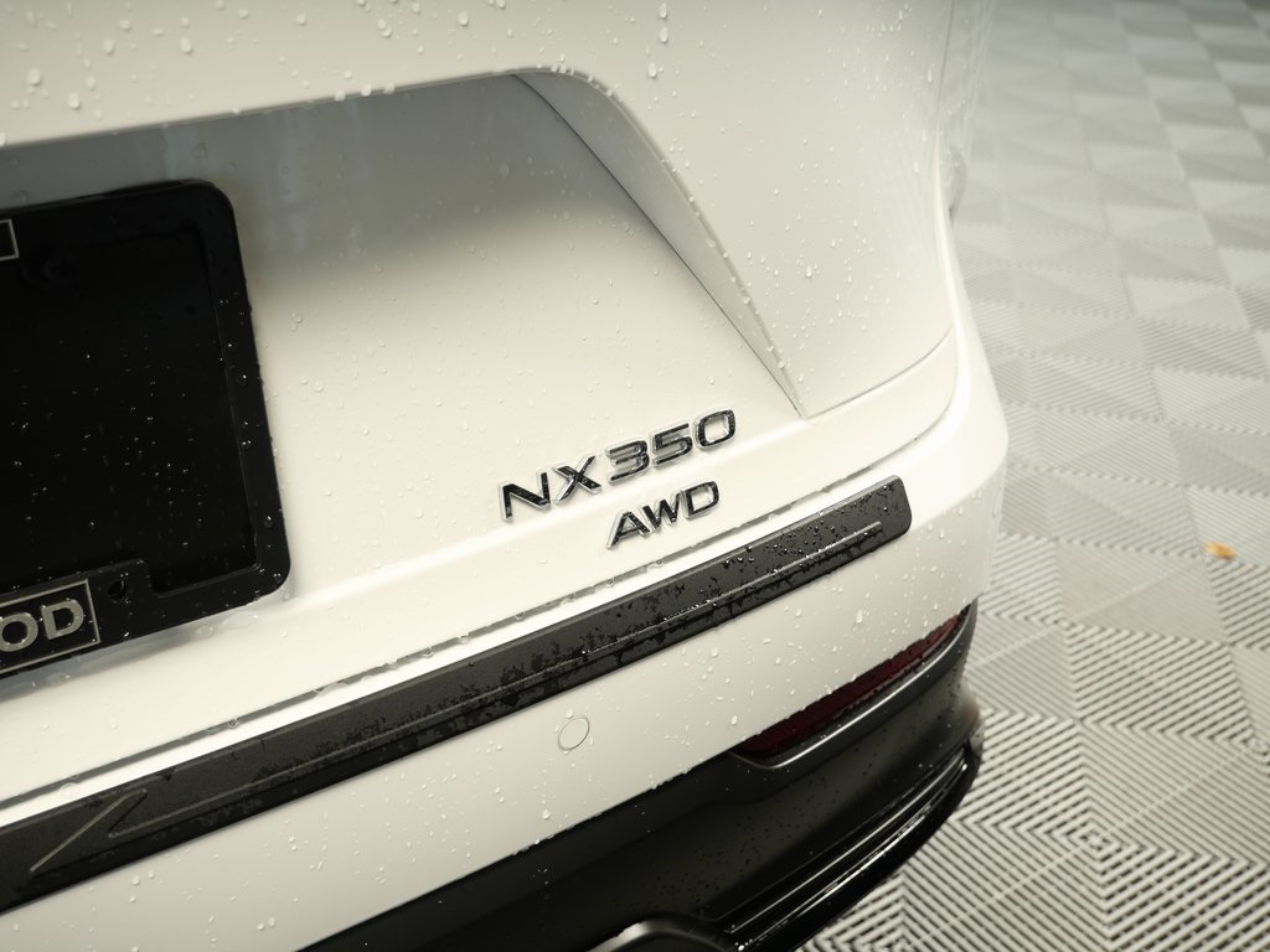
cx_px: 635
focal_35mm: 40
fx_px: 1468
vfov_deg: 36.0
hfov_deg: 46.8
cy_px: 476
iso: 250
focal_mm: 20
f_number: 4.5
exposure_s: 1/250
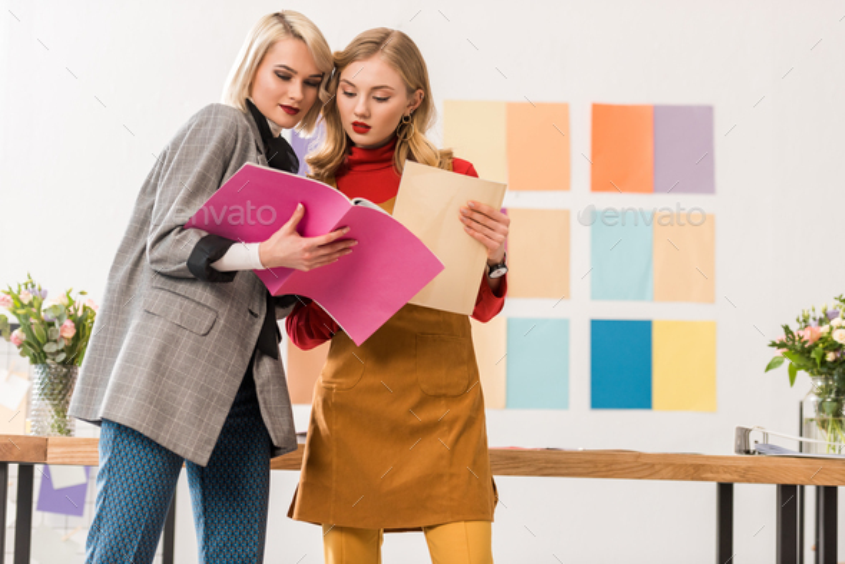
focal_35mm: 82
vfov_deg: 16.7
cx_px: 422
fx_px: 1926
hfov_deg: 24.8
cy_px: 282
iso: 250
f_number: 2.8
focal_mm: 82
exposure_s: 1/125
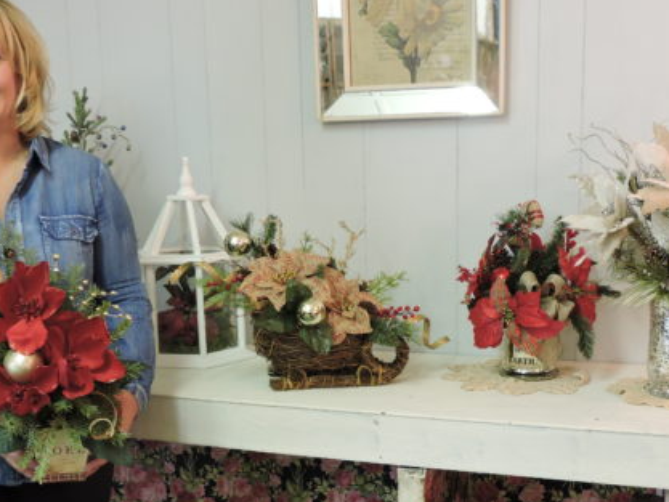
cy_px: 359
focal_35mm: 48
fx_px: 928
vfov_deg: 29.9
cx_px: 354
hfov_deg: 39.6
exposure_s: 1/25
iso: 400
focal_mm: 5.4
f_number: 3.1
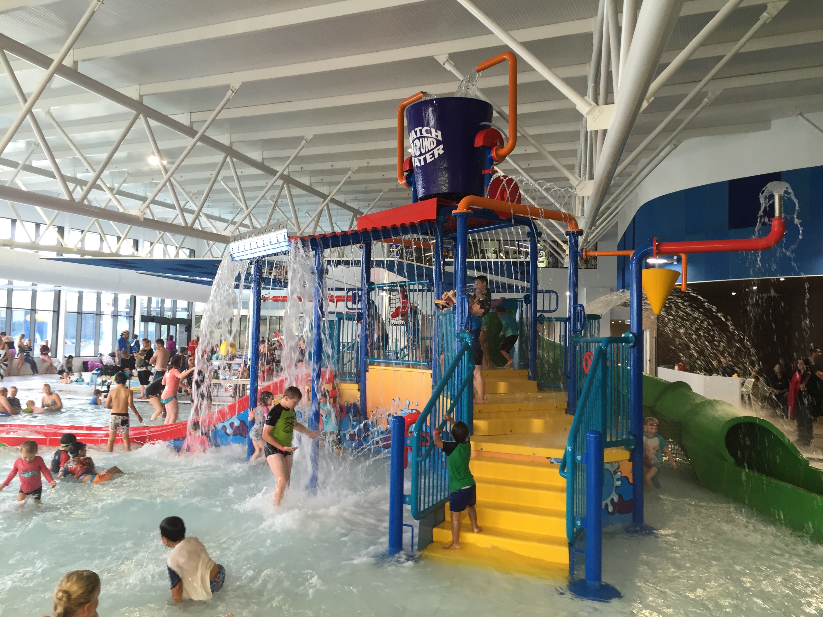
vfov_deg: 48.2
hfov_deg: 61.7
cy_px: 308
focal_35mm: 29
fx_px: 689
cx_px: 412
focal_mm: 4.15
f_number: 2.2
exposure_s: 1/33
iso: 32
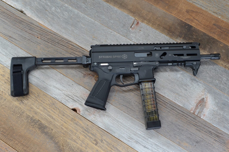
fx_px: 171
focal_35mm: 27
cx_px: 114
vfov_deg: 47.7
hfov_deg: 67.5
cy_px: 76
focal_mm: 18
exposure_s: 1/60
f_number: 8
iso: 250
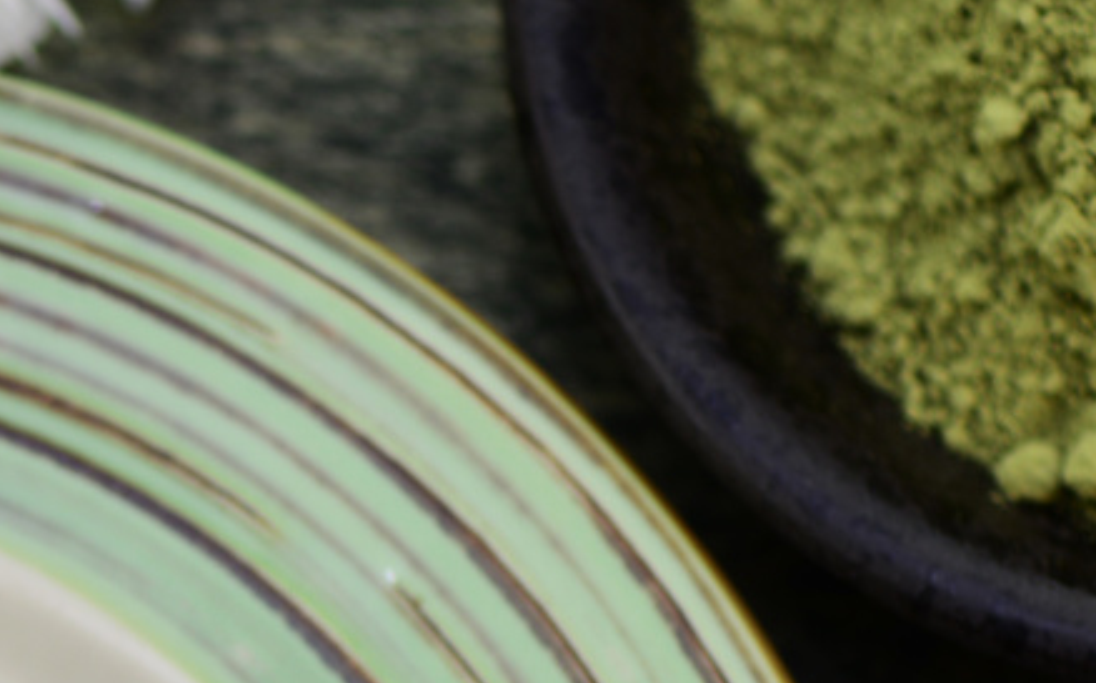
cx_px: -186
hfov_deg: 4.7
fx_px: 13431
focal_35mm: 450
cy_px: 1268
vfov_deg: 2.9
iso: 100
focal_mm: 105
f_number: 3.5
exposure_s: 1/200
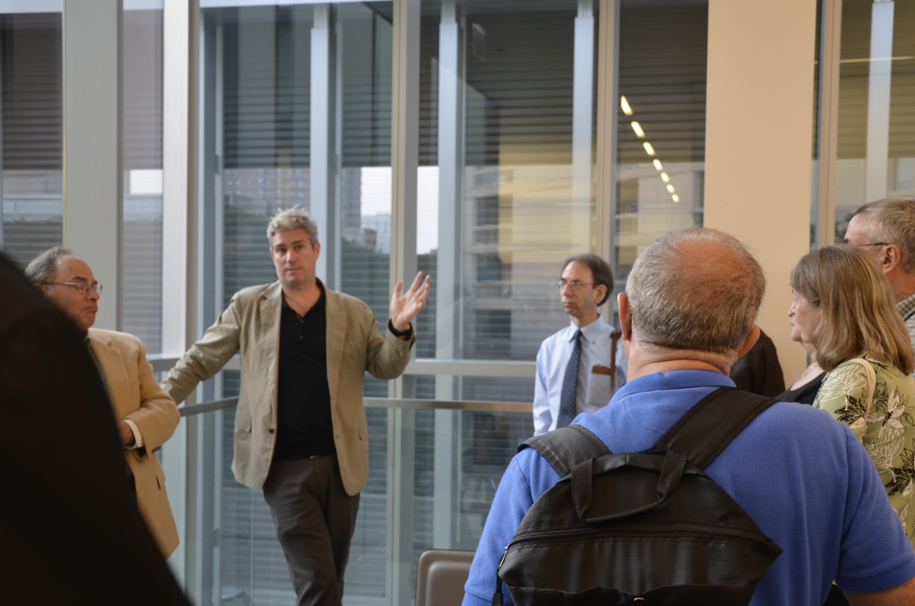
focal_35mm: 49
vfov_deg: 27.4
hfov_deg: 40.4
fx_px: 1243
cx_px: 455
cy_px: 323
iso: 400
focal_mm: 28
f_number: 4
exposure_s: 1/13
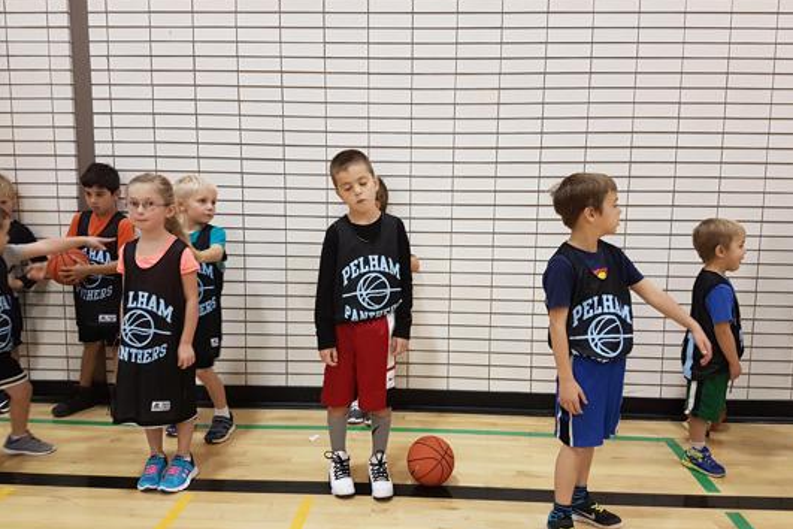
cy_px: 276
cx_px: 409
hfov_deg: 65.5
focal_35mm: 28
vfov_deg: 46.4
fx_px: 617
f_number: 1.7
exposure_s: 1/60
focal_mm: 4.2
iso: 160
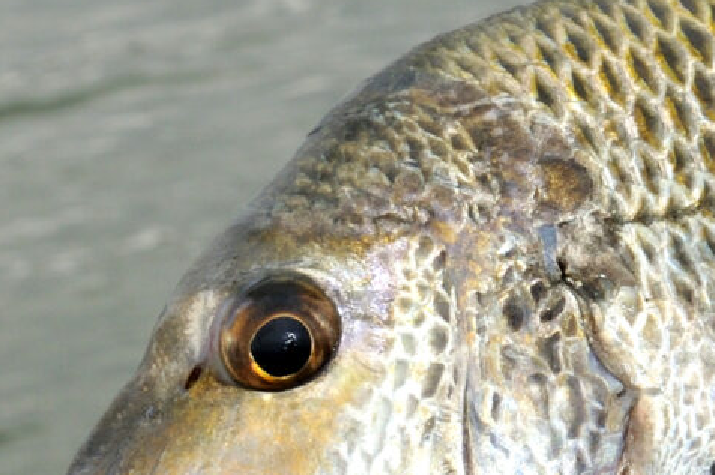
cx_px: 934
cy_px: 434
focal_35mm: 155
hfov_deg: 12.8
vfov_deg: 8.8
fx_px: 3074
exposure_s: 1/200
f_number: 11
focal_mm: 32
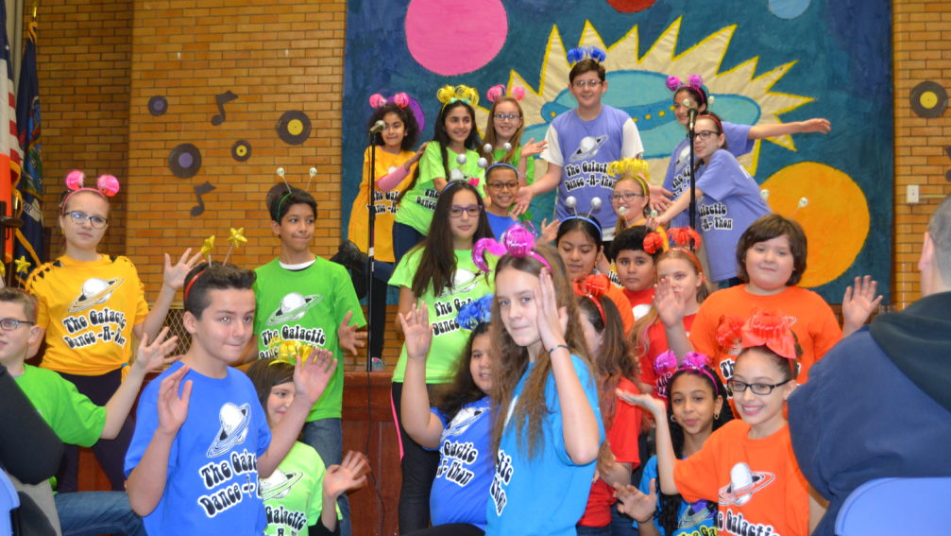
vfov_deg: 24.2
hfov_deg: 41.7
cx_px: 468
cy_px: 276
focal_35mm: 50
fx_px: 1249
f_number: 4.2
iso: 1100
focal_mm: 31
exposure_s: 1/60
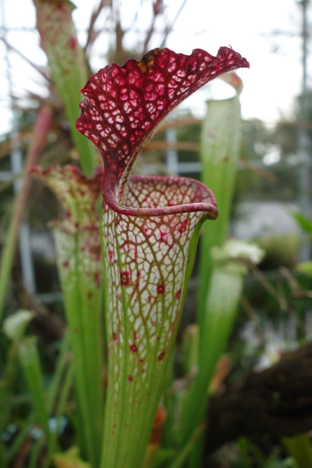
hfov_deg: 46.4
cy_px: 234
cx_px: 156
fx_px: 364
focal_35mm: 28
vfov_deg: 65.5
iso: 125
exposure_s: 1/100
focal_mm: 10.4
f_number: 4
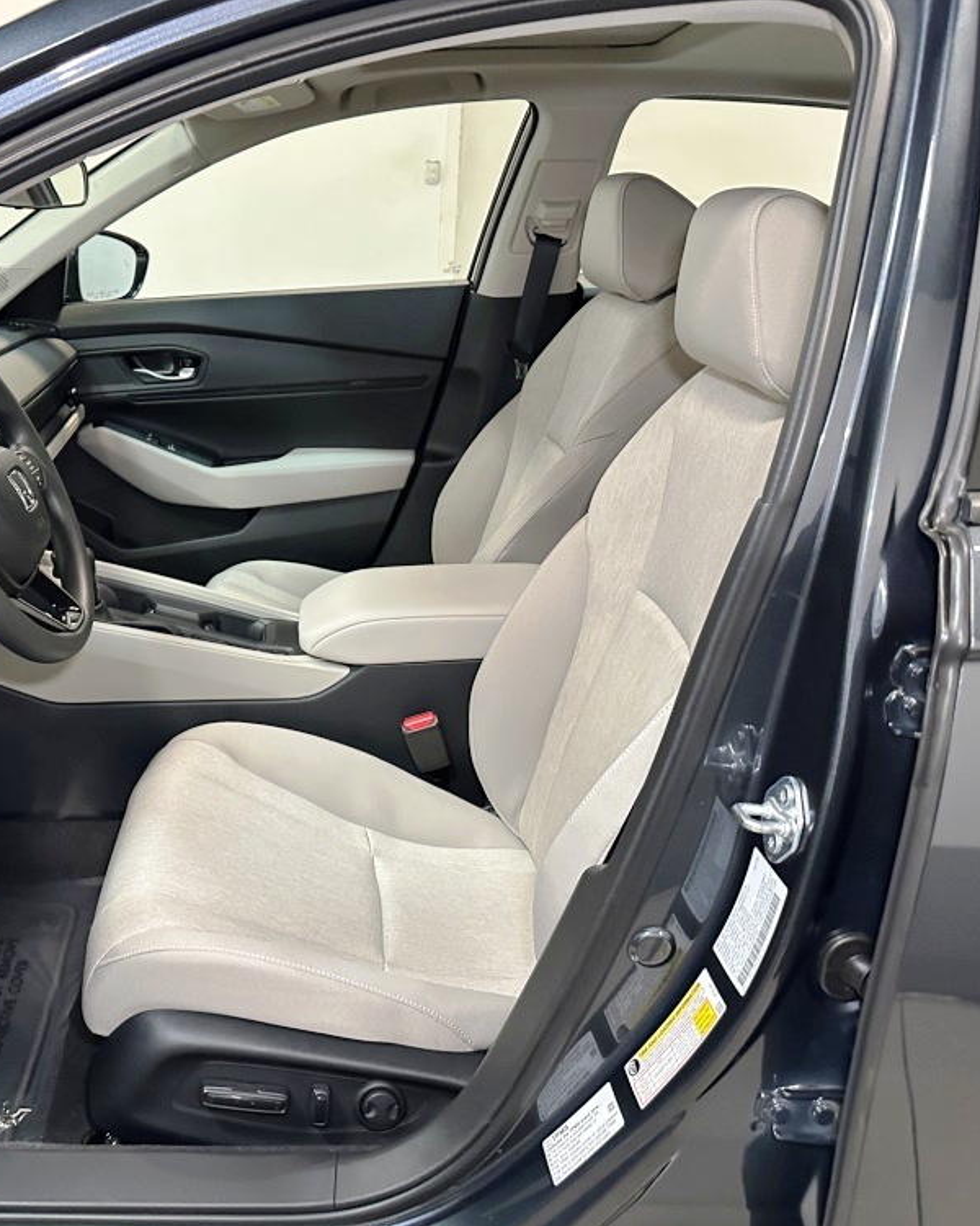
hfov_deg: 44.5
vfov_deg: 55.7
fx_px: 1160
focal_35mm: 32
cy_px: 613
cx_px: 265
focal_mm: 6.86
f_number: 1.78
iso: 800
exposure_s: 1/60
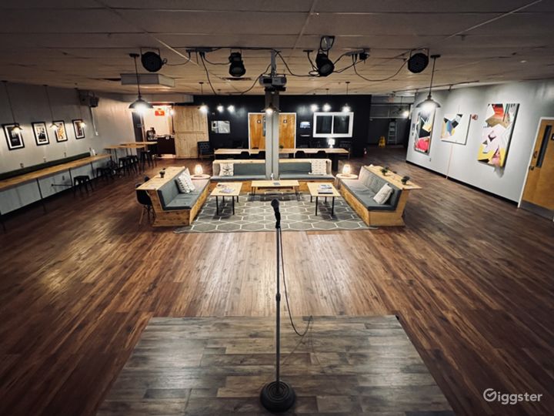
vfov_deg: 89.9
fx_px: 208
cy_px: 208
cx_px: 277
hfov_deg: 106.2
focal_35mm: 13
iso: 640
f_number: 1.8
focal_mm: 1.57
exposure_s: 1/40
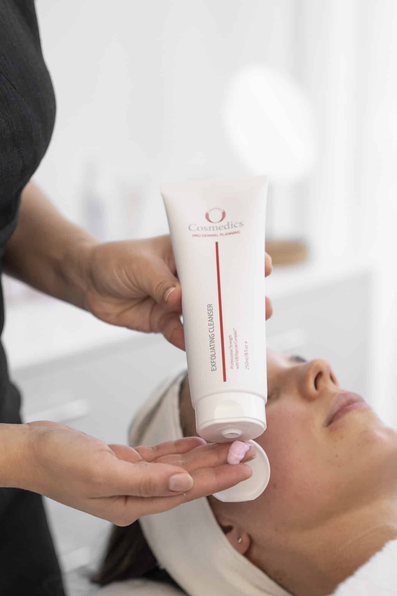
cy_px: 294
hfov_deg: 17.3
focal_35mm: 79
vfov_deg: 25.7
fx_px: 1307
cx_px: 185
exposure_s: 1/100
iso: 400
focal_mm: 62
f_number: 2.8
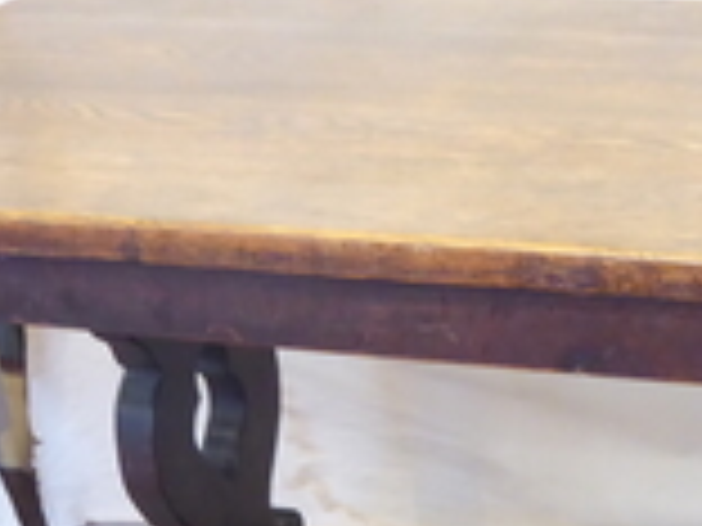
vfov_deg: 14.9
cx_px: 774
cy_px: 611
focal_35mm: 96
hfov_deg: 19.6
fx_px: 1947
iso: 400
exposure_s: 1/4
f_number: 3.3
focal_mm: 4.3
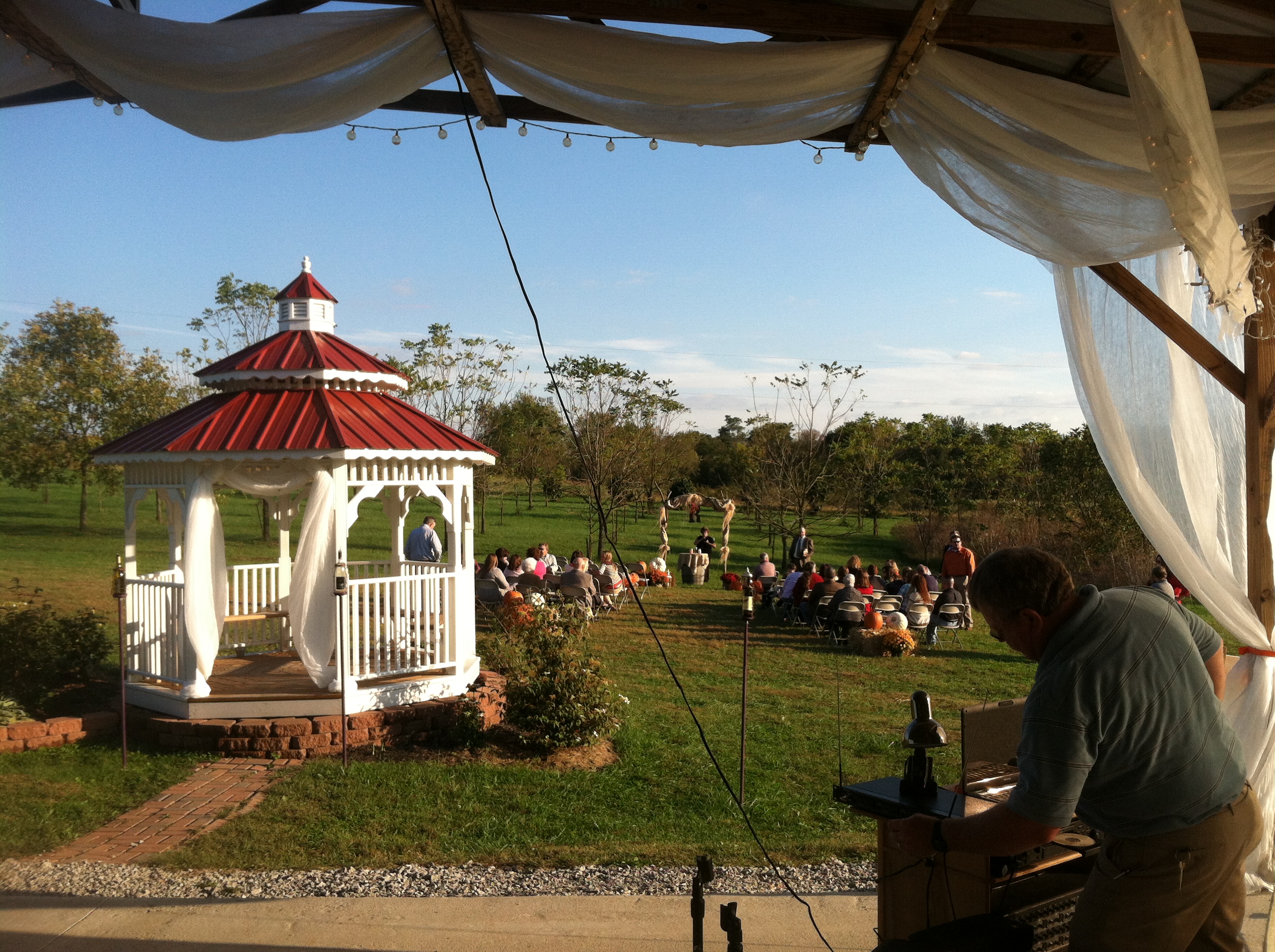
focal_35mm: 35
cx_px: 638
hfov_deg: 52.7
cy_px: 476
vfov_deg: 40.6
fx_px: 1287
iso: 80
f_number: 2.8
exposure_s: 1/801
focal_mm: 3.85
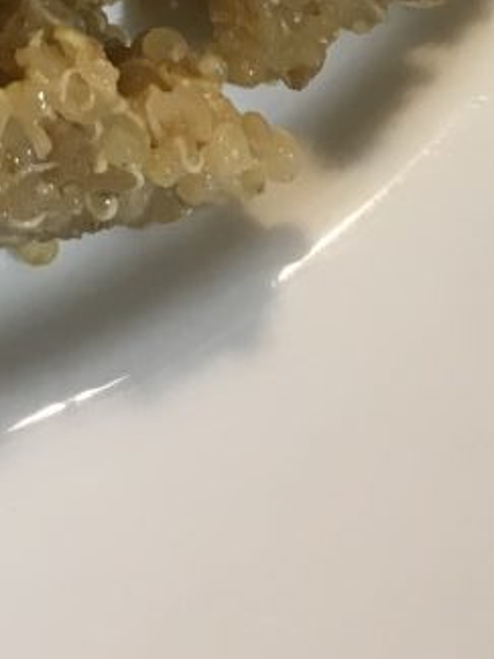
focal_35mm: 143
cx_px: -423
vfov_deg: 11.9
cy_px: -787
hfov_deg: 9.8
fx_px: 2721
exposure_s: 1/33
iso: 64
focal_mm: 4.15
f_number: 2.2
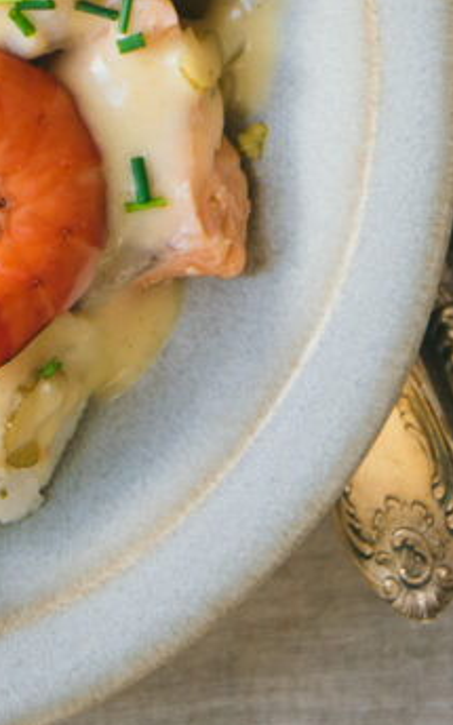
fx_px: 4049
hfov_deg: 6.4
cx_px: -113
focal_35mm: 205
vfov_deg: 9.8
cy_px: -495
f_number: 2.8
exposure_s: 1/125
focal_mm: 45
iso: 200
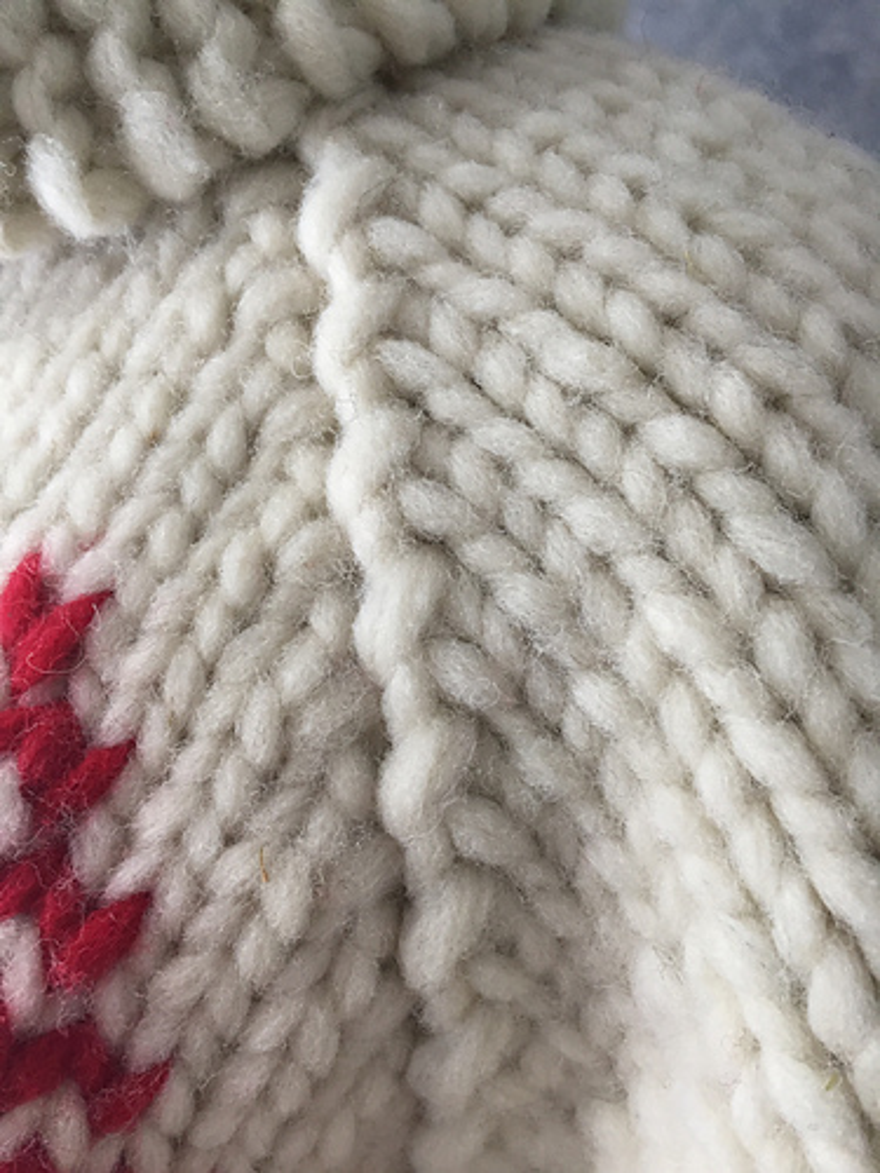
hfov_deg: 48.2
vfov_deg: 61.7
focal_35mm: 29
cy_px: 586
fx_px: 983
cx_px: 440
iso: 50
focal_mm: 4.15
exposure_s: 1/30
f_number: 2.2
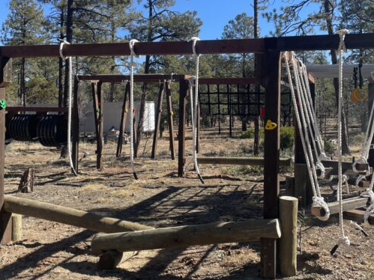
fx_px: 432
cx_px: 207
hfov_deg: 46.7
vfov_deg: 35.8
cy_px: 106
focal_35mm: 40
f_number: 1.6
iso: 32
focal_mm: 4.2
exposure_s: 1/1618
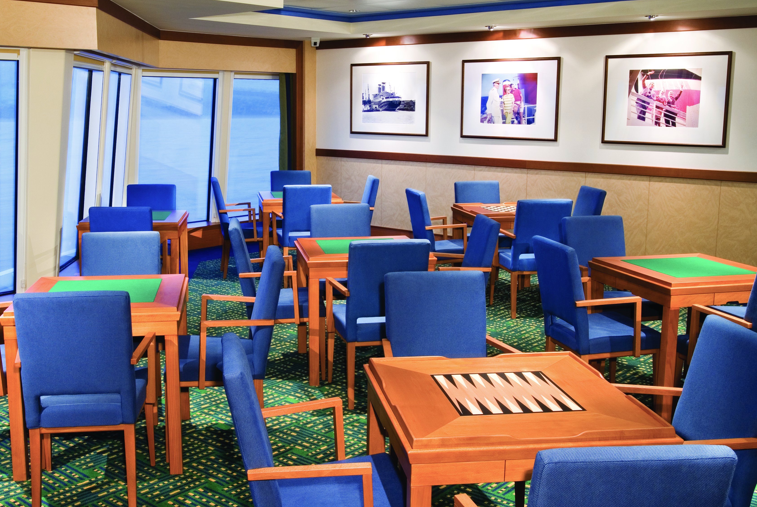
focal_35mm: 38
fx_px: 800
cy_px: 232
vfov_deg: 35.1
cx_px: 327
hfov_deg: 50.5
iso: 100
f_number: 13
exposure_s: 4
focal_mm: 22
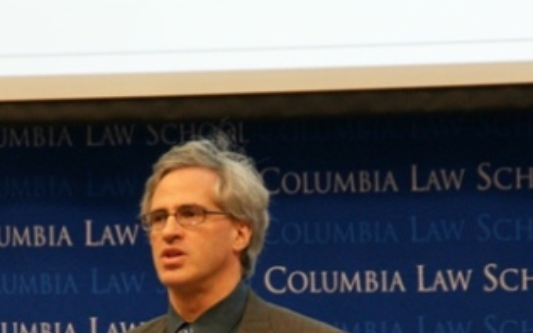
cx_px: 240
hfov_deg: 5.1
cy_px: 294
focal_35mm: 414
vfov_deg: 3.2
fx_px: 6015
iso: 800
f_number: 6.3
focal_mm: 130
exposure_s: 1/20
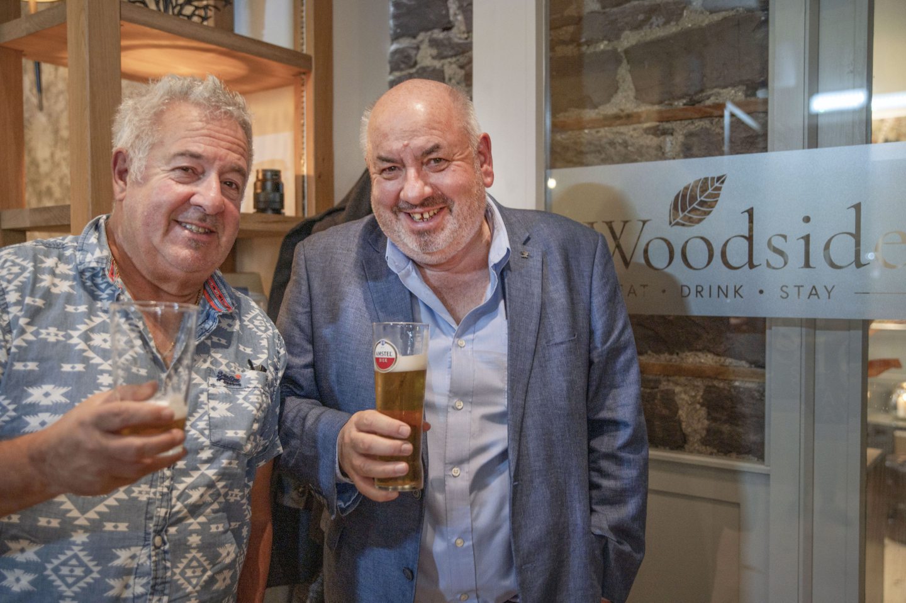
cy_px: 302
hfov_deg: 55.8
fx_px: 855
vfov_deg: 38.8
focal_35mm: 34
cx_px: 453
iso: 200
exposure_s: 1/20
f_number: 2.8
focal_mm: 34
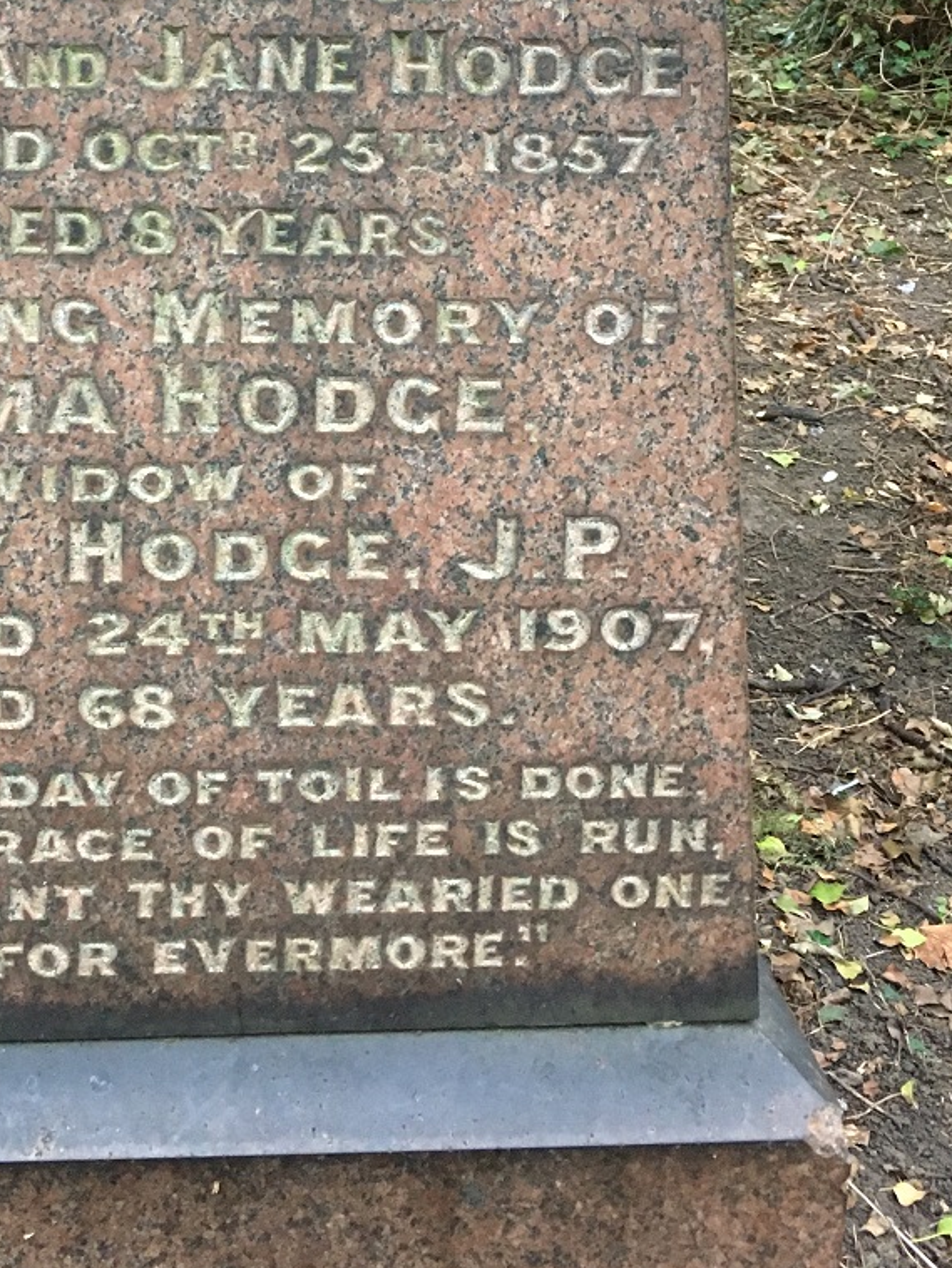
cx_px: 202
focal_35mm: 54
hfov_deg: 26.6
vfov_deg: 33.5
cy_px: 114
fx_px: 1979
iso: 200
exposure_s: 1/25
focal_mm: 4.15
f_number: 2.2
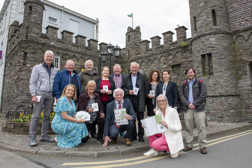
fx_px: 168
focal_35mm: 24
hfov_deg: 73.7
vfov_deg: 53.1
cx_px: 126
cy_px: 84
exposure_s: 1/250
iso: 1000
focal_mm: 24
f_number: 11
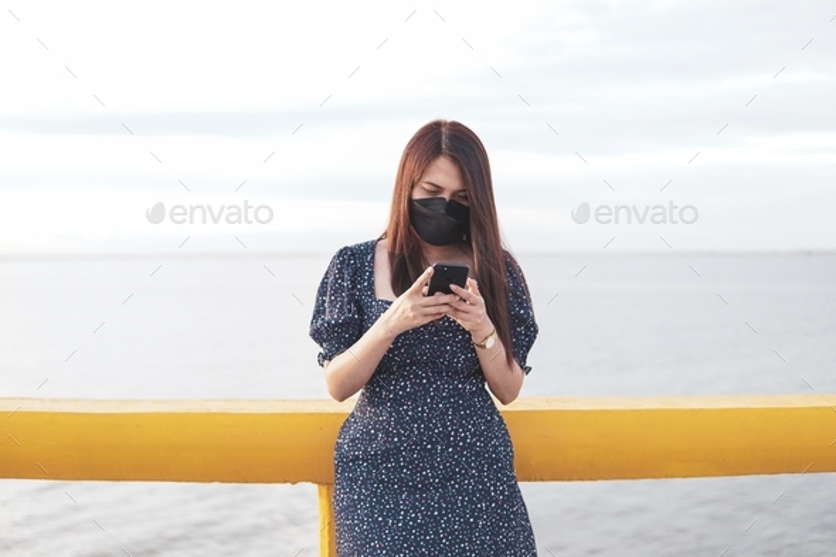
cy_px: 278
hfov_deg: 43.6
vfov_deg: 29.8
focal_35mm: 45
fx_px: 1045
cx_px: 418
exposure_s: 1/640
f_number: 1.8
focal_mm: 30
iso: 200
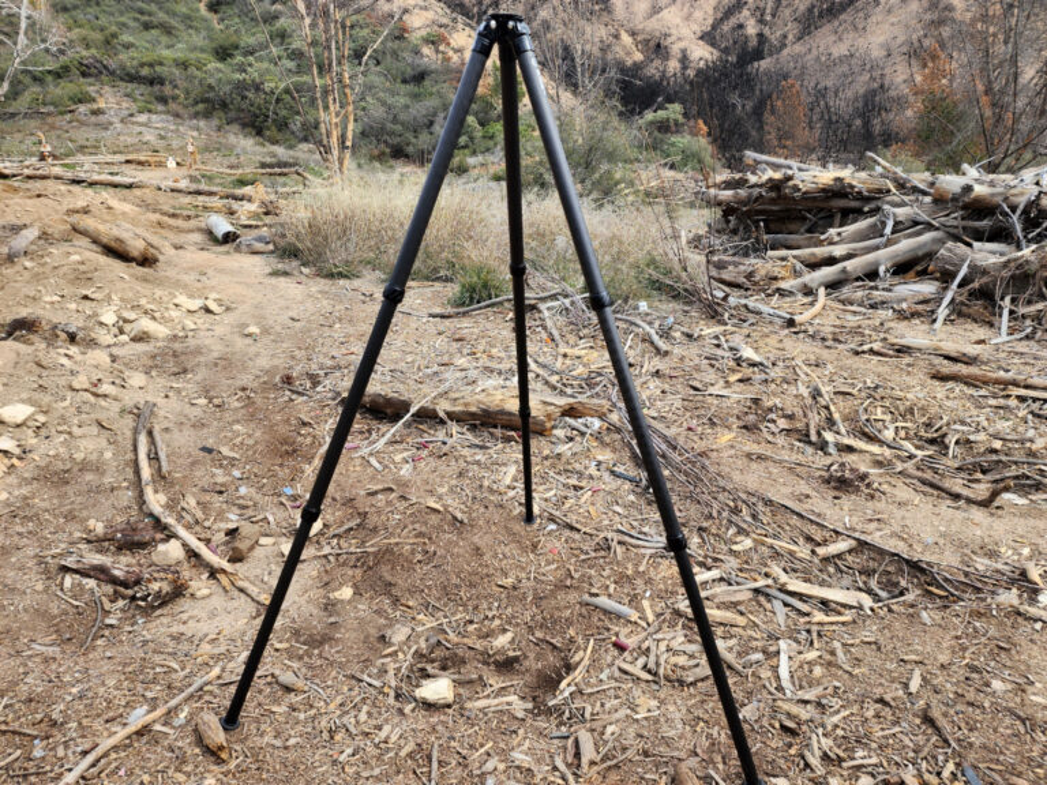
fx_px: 696
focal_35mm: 23
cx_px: 524
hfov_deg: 73.9
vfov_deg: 58.9
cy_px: 392
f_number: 1.8
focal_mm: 6.4
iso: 12
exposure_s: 1/334
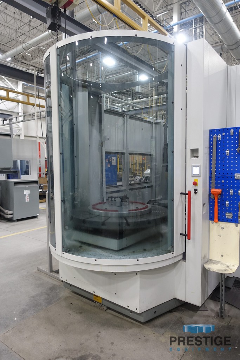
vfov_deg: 73.7
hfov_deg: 53.1
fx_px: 240
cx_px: 120
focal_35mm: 24
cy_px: 180
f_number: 1.8
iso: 400
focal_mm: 8.8
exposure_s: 1/30
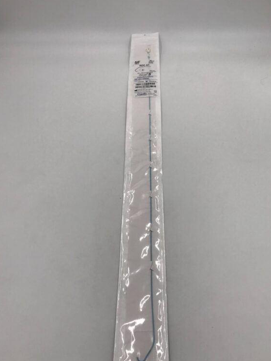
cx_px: 143
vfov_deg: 60.0
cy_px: 183
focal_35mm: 30
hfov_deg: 46.8
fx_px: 313
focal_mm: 3.99
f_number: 1.8
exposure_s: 1/292
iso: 20
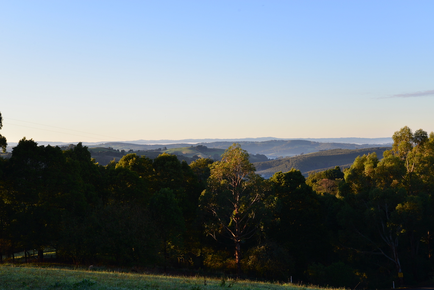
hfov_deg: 41.1
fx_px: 579
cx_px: 217
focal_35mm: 48
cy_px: 145
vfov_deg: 28.1
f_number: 9
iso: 200
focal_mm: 48
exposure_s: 1/100
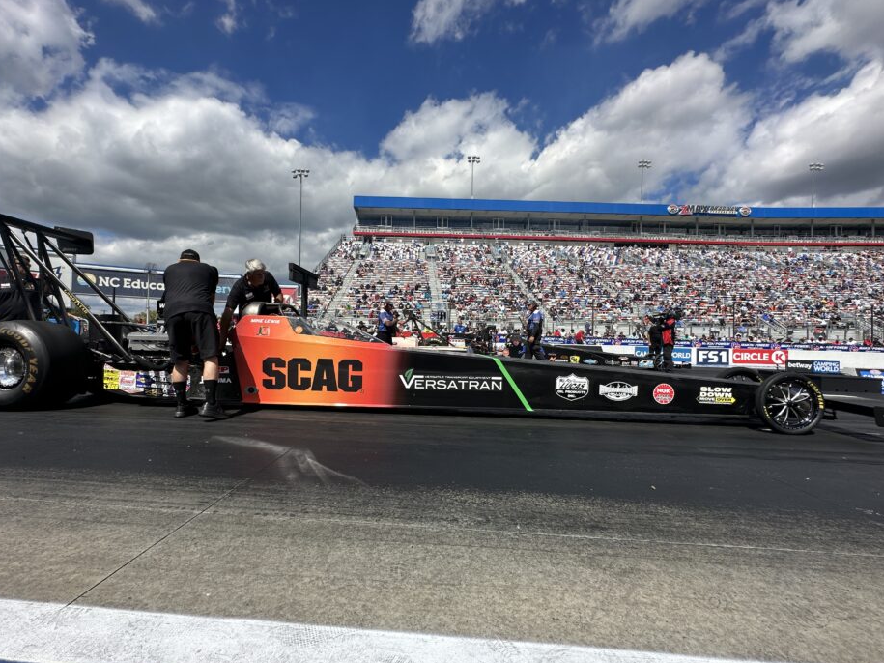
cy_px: 336
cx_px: 418
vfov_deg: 81.7
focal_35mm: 15
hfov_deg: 98.1
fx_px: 383
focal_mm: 2.22
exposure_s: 1/2959
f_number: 2.2
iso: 50
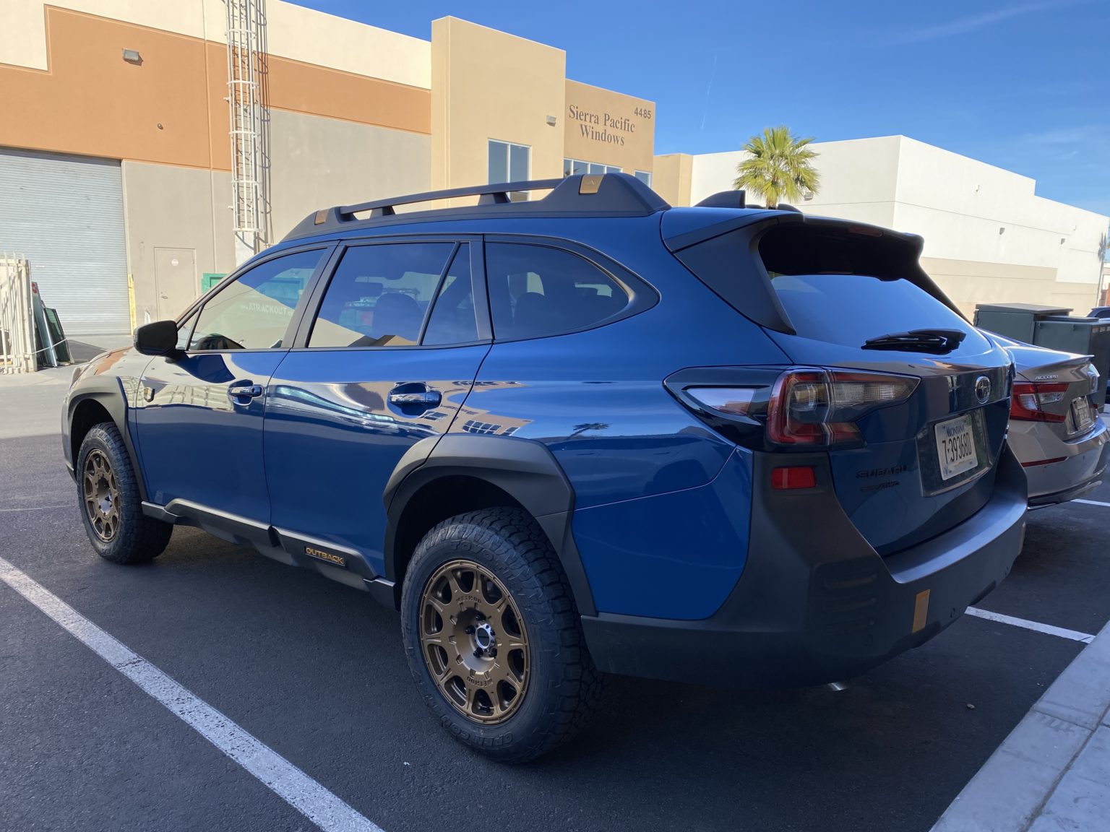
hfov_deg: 67.3
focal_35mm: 26
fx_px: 834
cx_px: 555
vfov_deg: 53.1
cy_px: 416
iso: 32
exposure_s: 1/1170
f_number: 1.8
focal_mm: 4.25
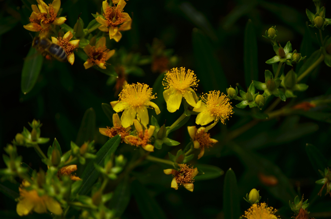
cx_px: 166
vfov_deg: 4.6
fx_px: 2753
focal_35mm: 300
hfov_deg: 6.9
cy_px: 110
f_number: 5.6
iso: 100
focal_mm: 200
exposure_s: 1/1600
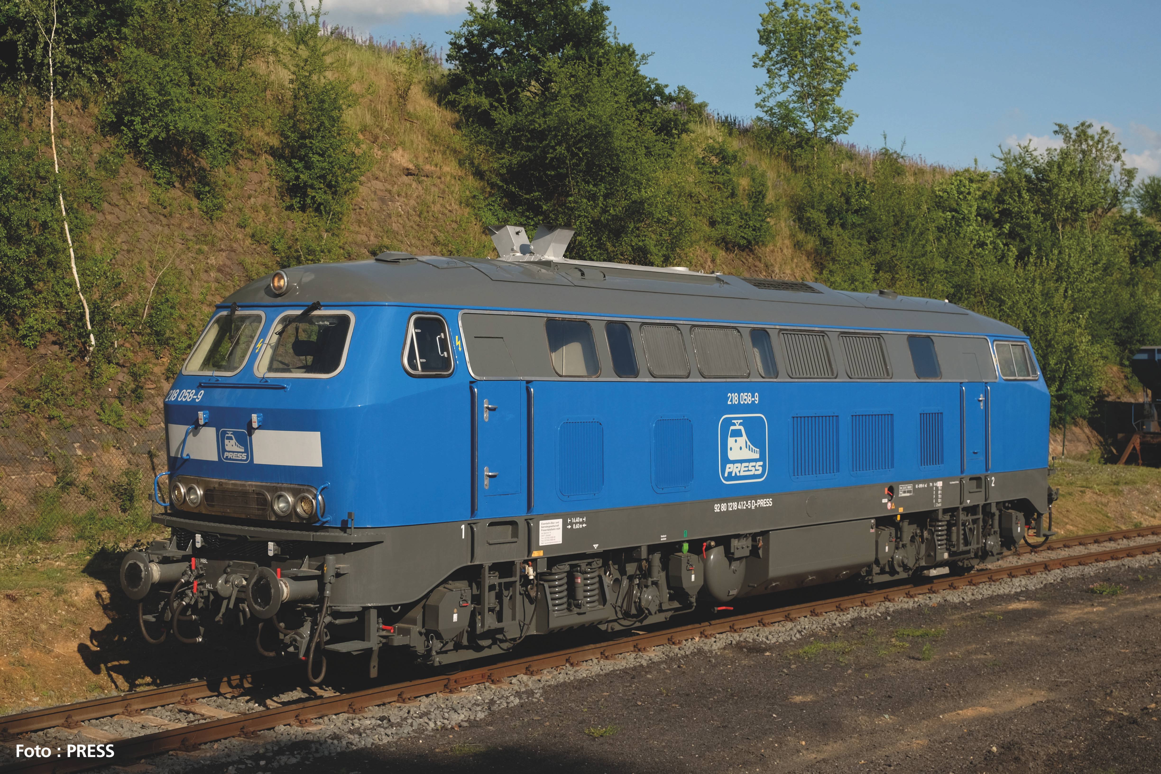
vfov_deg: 25.5
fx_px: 1709
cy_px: 387
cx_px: 580
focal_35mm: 53
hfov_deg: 37.5
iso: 200
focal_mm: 35.3
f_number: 8
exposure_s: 1/500
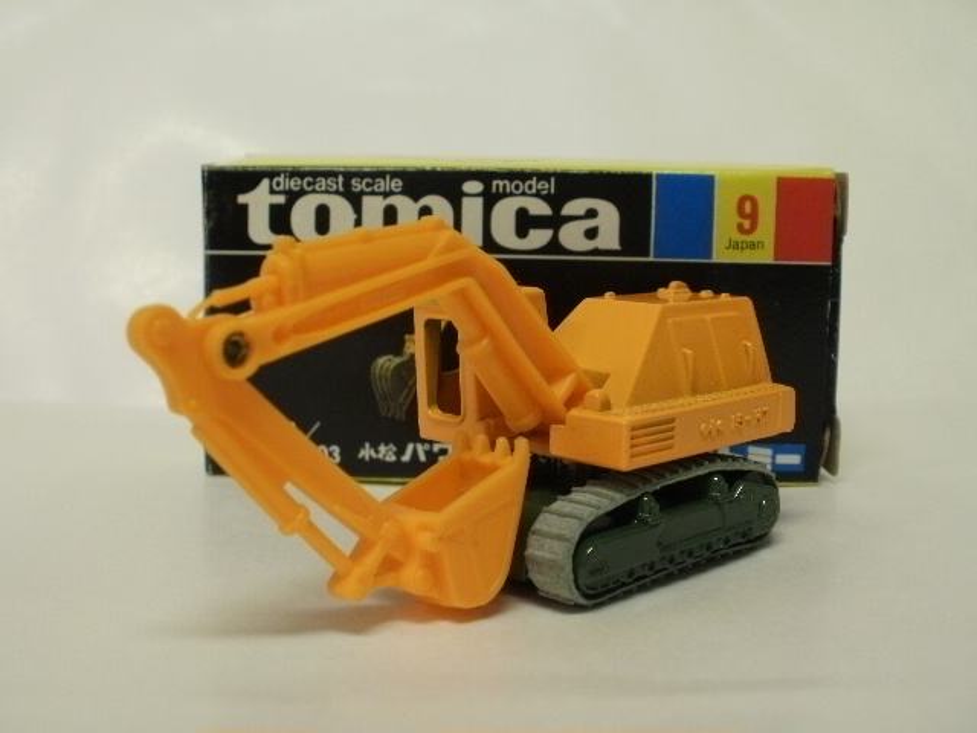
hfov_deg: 42.9
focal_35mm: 44
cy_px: 366
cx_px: 488
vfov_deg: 32.9
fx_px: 1242
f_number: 4
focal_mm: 7.7
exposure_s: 1/13
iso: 125
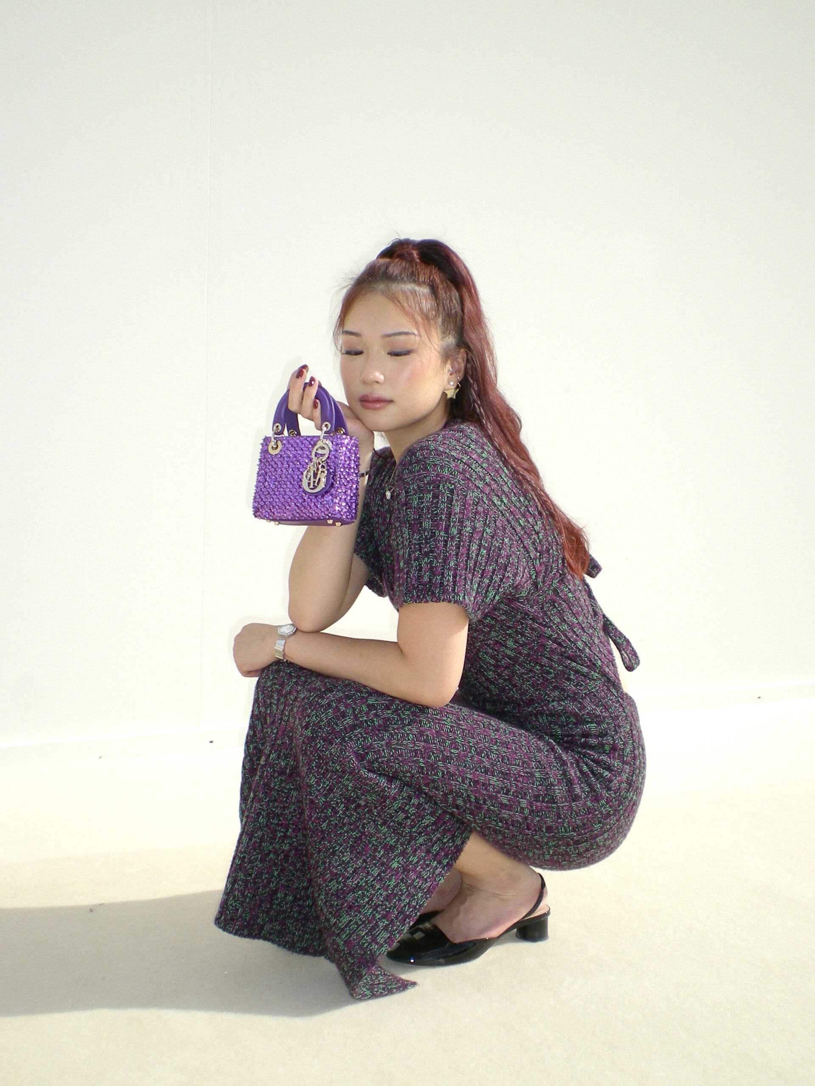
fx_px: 1193
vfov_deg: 49.0
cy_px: 543
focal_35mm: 38
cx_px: 408
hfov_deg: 37.7
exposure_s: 1/576
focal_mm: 6.3
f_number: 4.6
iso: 77
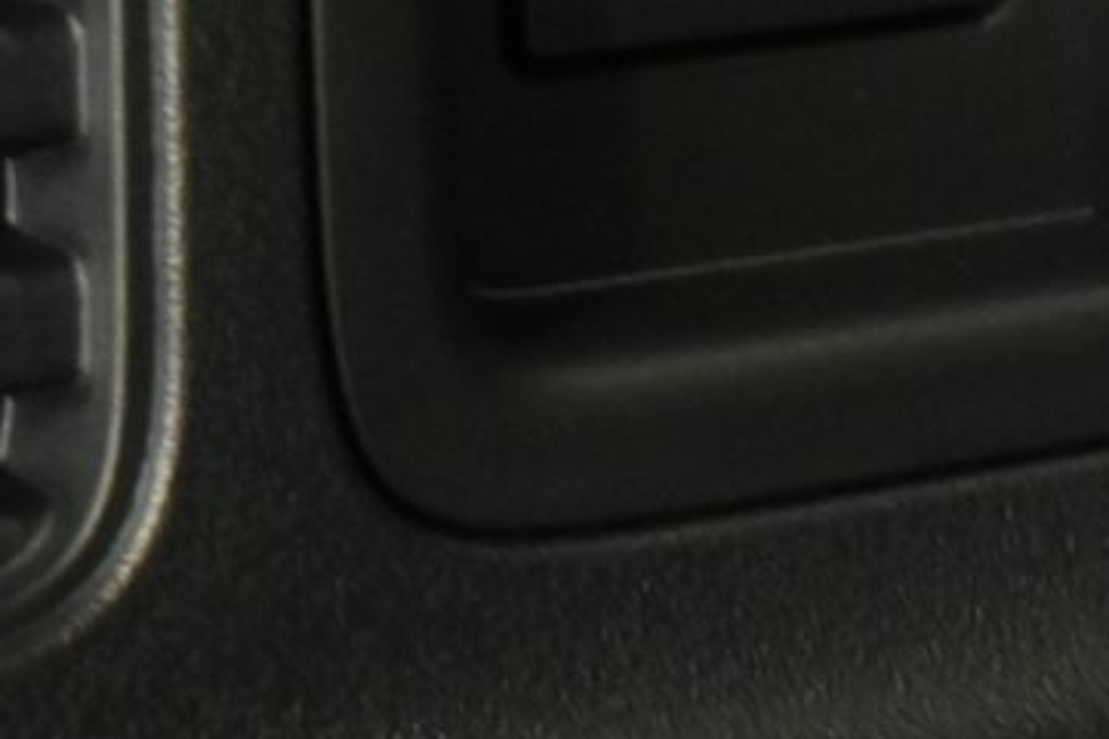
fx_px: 4990
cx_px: 1001
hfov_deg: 12.6
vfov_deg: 8.4
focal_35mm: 162
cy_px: -122
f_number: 10
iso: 6400
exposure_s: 1/2.5
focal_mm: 38
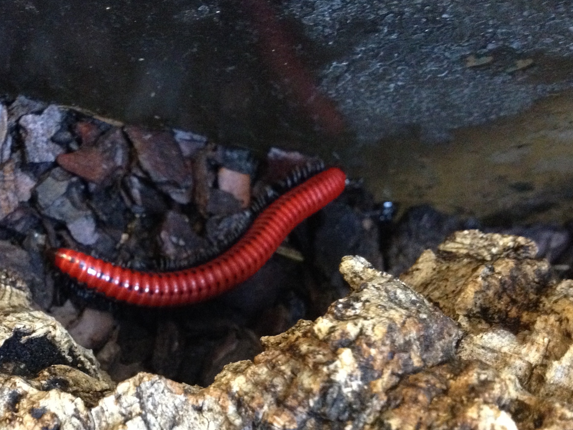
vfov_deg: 25.7
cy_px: 337
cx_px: 126
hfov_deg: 33.5
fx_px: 927
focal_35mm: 56
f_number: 2.4
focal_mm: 4.28
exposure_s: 1/15
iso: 500
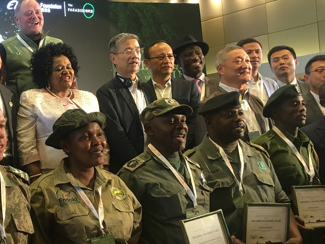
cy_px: 141
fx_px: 591
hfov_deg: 28.3
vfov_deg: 23.3
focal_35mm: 63
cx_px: -20
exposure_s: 1/33
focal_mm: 4.15
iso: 100
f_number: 2.2
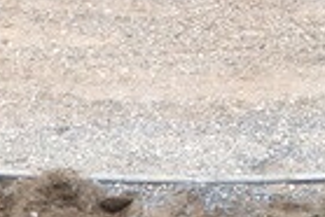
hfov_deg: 10.3
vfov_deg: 6.2
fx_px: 1798
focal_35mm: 199
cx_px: 189
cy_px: -495
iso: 100
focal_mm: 18
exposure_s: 1/100
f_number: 6.3
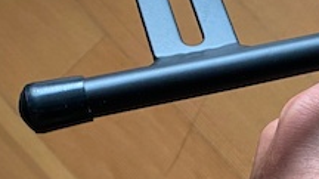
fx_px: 887
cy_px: 115
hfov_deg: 18.7
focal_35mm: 105
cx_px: 434
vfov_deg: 11.5
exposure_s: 1/75
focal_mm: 4.25
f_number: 1.8
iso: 125
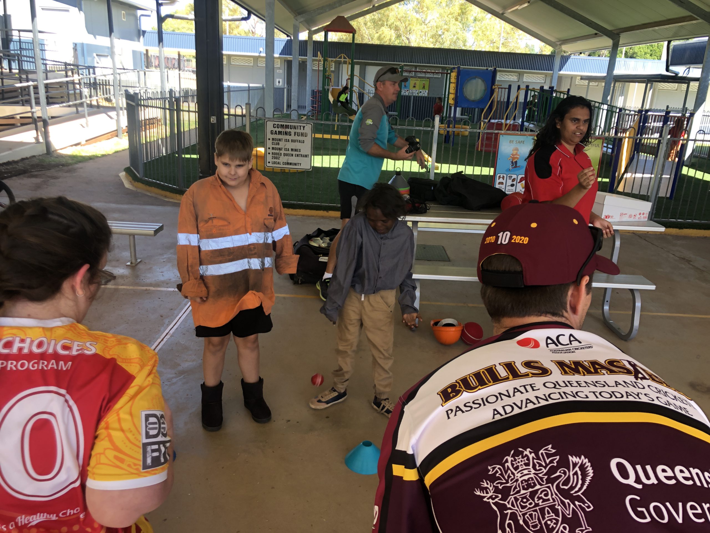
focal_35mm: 28
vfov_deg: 49.7
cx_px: 355
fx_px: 574
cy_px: 266
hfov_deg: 63.4
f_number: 1.8
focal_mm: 4
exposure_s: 1/120
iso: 40
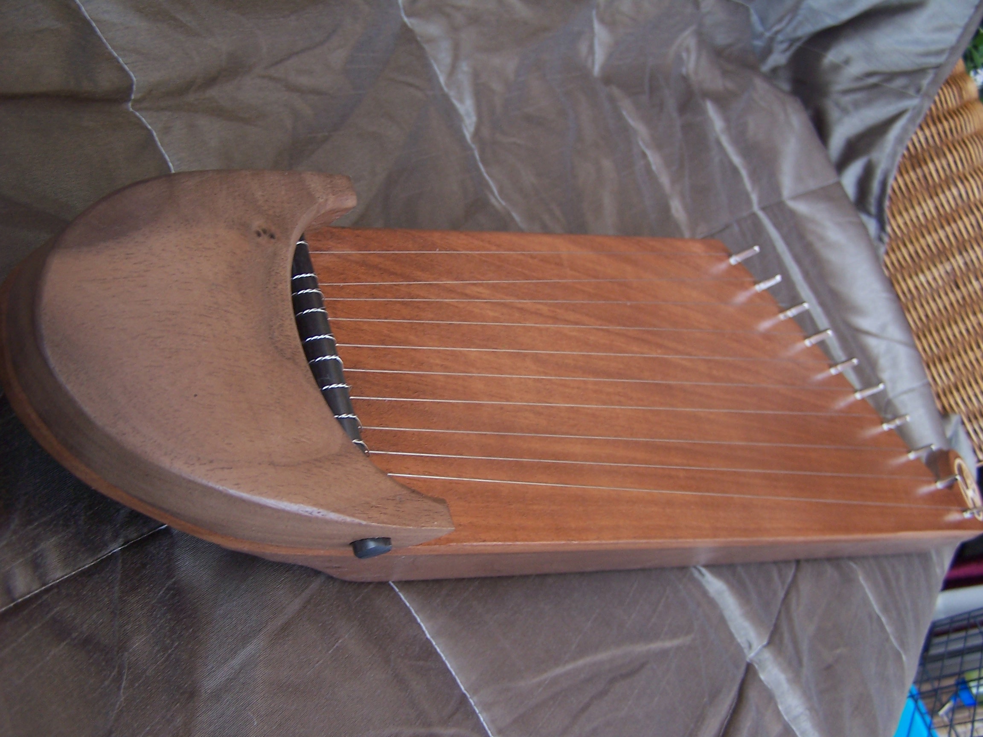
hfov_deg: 49.0
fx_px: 1079
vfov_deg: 37.7
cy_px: 368
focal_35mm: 38
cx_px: 492
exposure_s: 1/30
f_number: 2.8
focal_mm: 6.3
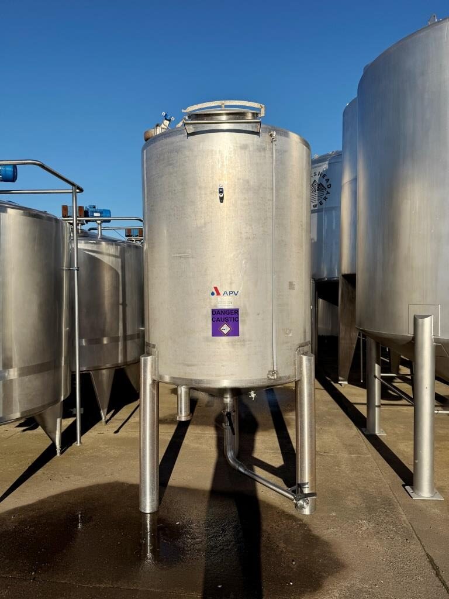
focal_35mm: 24
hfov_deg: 56.8
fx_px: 415
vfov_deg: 71.6
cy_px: 300
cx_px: 224
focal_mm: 6.76
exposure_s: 1/7092
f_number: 1.78
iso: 80
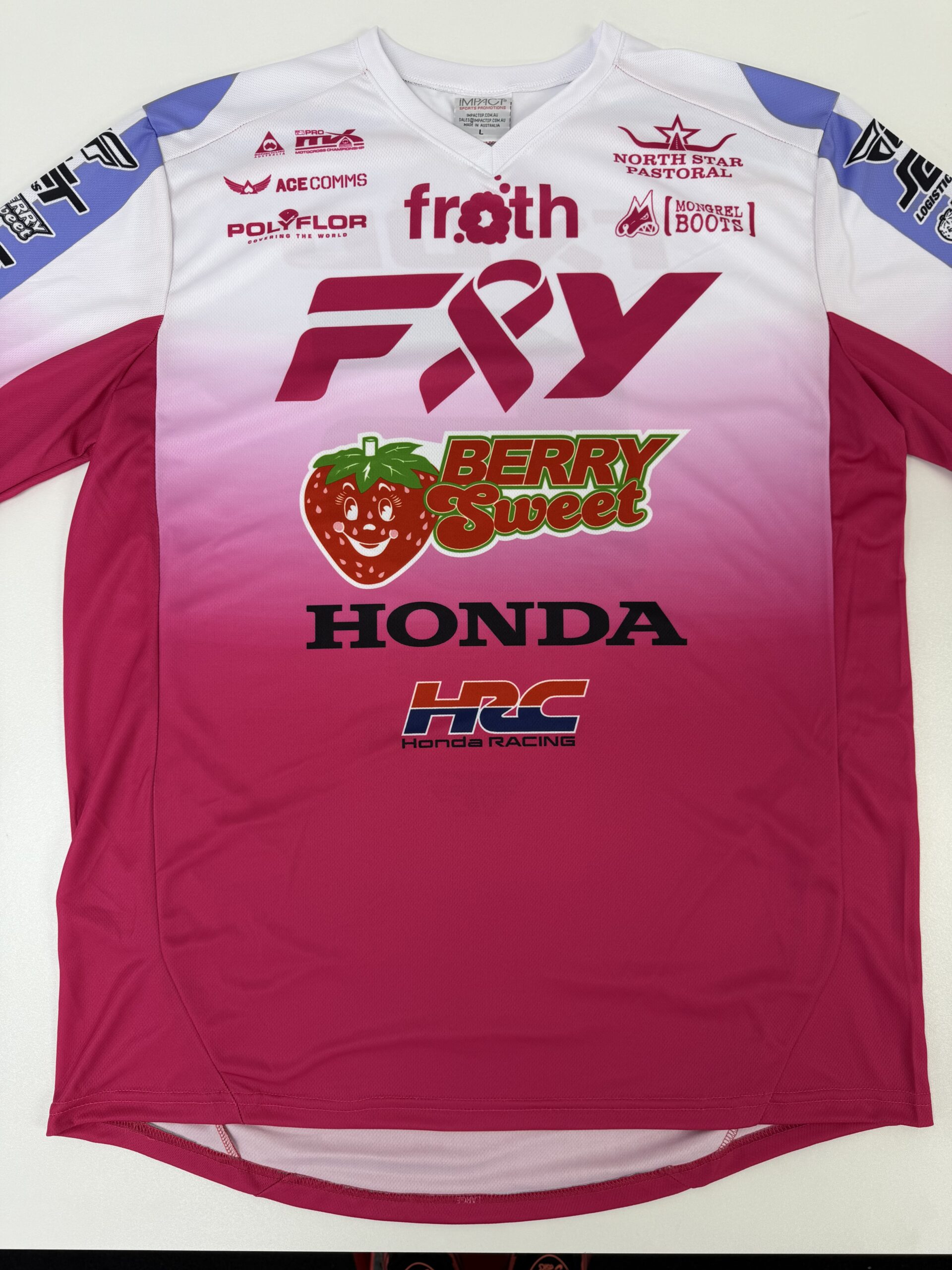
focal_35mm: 24
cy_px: 635
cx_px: 476
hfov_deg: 56.8
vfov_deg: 71.6
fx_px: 880
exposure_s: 1/100
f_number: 1.78
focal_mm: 6.76
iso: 64
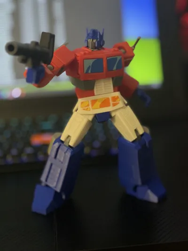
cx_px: 94
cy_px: 126
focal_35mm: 77
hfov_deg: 19.1
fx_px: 557
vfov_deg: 25.3
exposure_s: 1/24
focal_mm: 9
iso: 400
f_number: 2.8
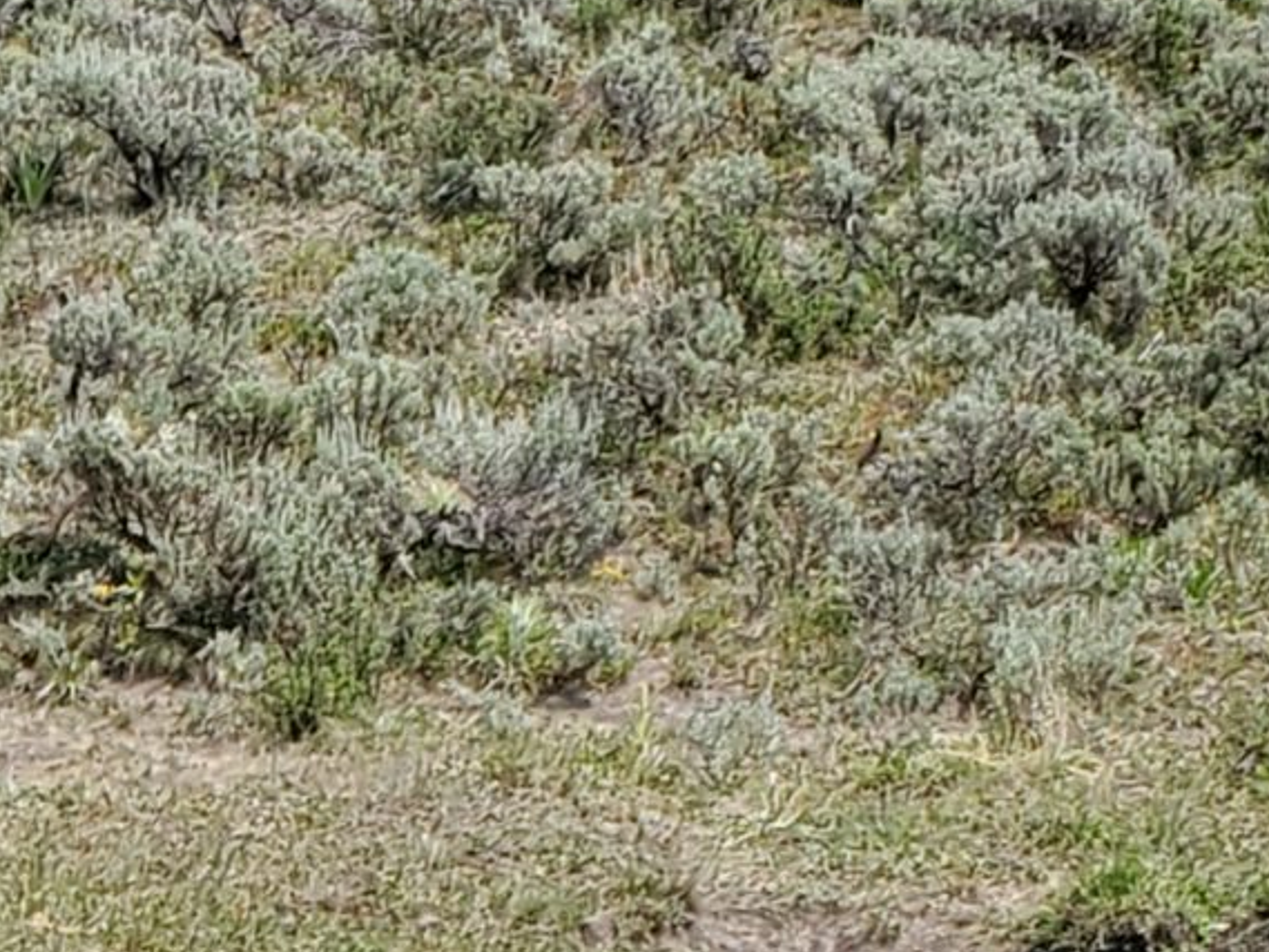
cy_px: 1643
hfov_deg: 15.8
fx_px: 4290
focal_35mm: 117
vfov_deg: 11.8
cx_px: -504
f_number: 2.4
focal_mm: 4.3
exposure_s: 1/1096
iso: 50
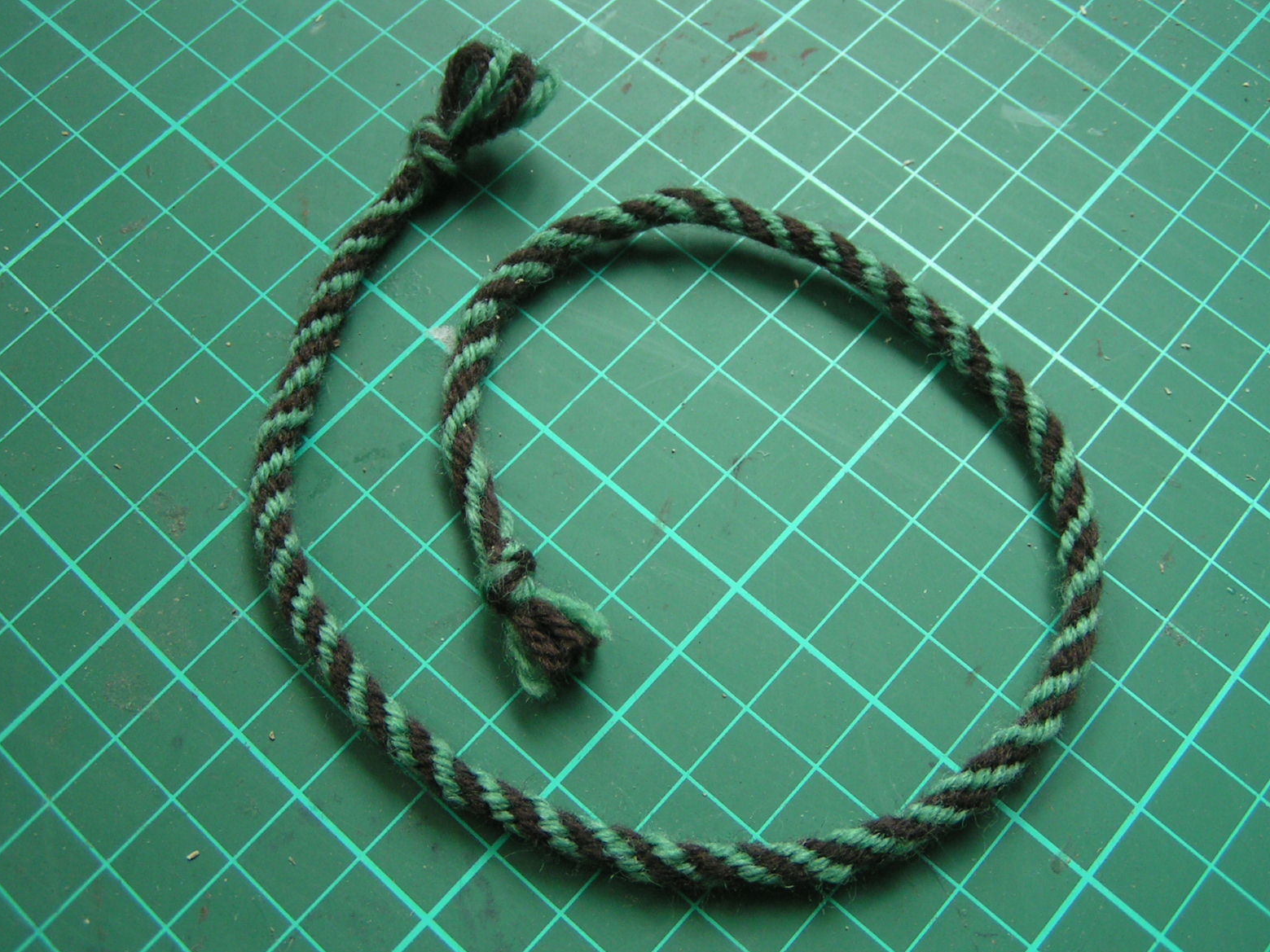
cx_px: 631
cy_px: 482
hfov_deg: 47.9
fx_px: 1431
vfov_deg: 36.8
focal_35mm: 39
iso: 100
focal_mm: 5.8
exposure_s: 1/40
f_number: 2.8
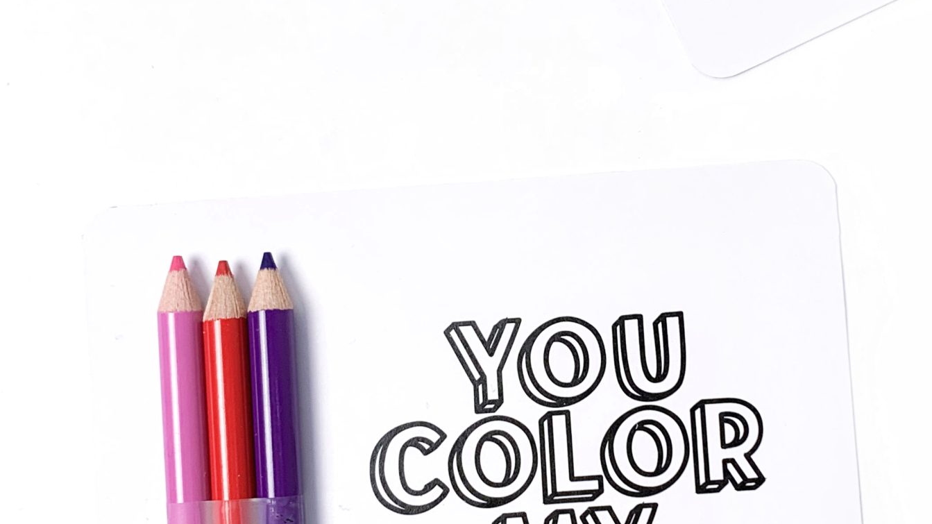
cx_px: 627
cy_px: 293
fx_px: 1334
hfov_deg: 38.0
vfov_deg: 22.2
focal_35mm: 54
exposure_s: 1/120
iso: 32
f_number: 1.8
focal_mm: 4.25
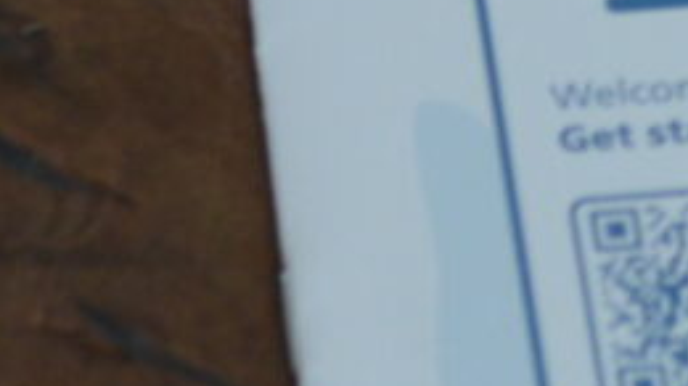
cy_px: -611
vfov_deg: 3.5
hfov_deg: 6.2
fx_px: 6309
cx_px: 418
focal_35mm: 346
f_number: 4.5
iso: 400
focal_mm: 28
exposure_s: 1/25
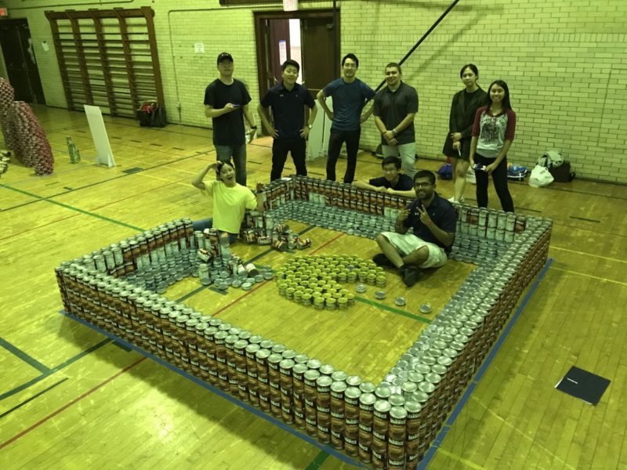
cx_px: 314
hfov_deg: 63.4
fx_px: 507
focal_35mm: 28
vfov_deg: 49.7
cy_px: 235
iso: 80
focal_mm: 3.99
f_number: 1.8
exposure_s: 1/5
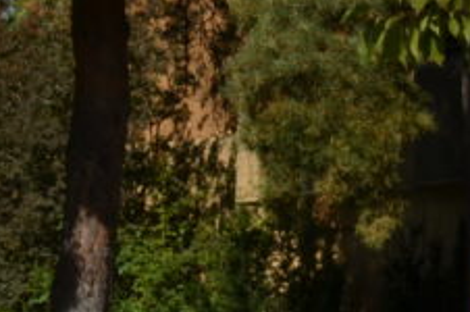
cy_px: 397
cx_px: 986
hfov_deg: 10.8
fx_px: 2229
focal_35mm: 171
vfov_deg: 7.9
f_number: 11
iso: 100
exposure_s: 1/200
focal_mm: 26
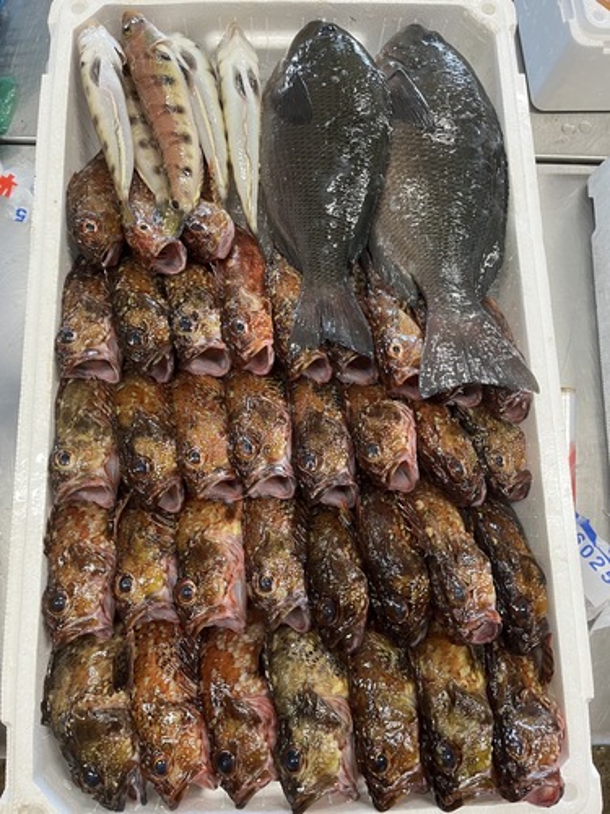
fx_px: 611
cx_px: 305
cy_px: 407
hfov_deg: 53.1
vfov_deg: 67.3
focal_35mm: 26
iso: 200
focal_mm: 5.1
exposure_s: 1/60
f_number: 1.6
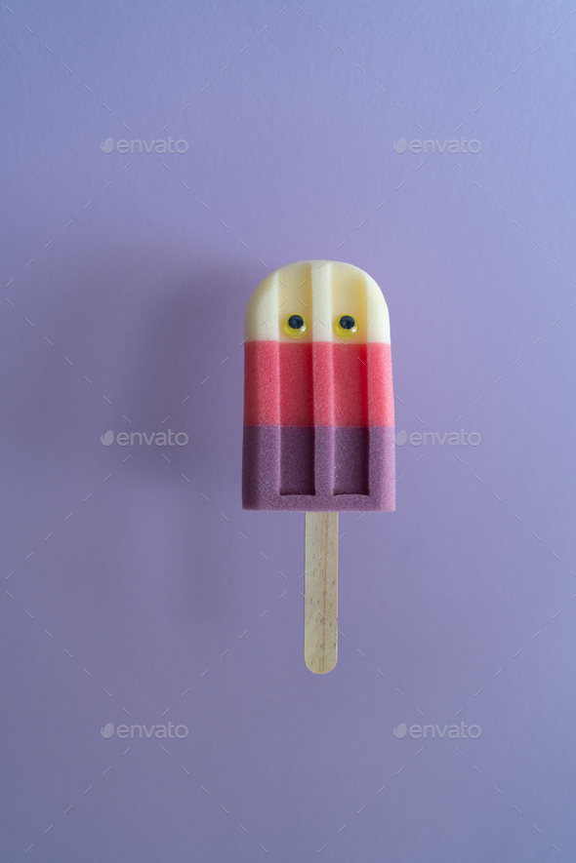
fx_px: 840
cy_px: 432
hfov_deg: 37.9
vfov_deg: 54.4
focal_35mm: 35
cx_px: 288
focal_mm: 35
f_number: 2
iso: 500
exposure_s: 1/320
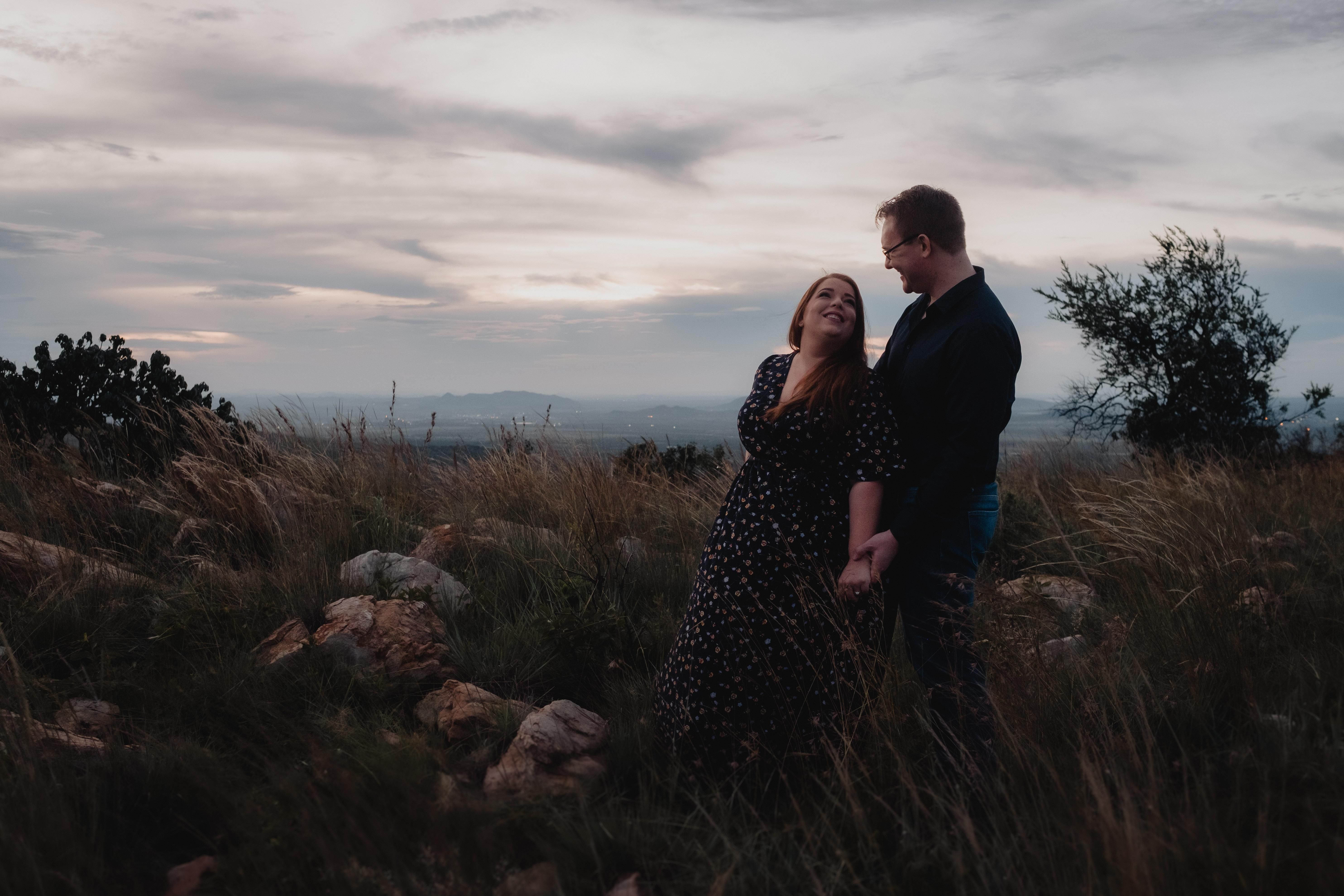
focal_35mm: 35
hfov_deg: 54.4
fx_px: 1307
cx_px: 672
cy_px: 448
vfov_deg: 37.9
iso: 1000
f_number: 4
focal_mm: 23
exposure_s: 1/125
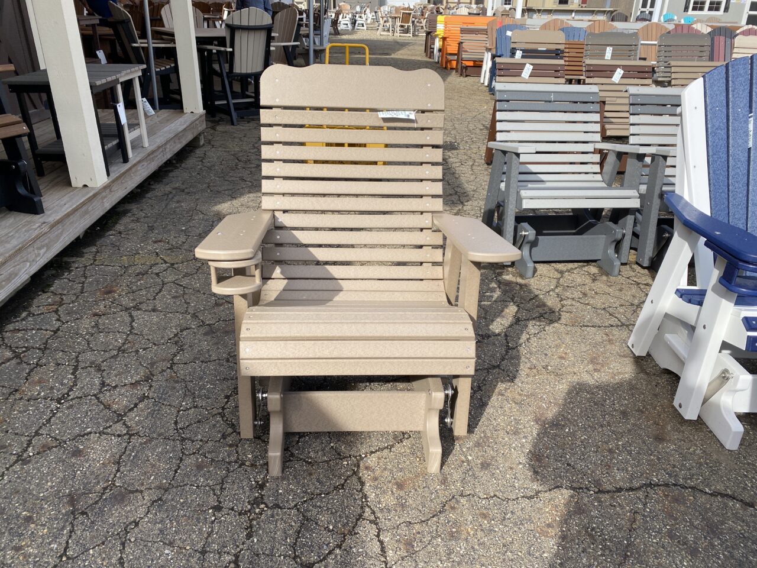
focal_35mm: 26
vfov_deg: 53.1
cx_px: 378
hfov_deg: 67.3
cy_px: 284
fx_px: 569
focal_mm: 4.25
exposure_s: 1/1701
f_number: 1.8
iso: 32
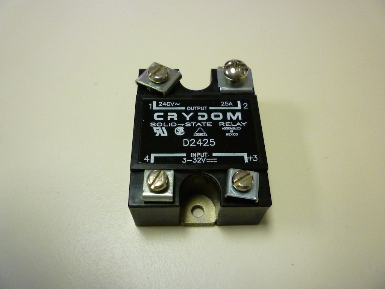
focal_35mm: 29
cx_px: 192
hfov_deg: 61.7
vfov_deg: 48.2
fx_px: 323
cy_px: 144
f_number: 3.3
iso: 400
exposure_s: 1/30
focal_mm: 5.2
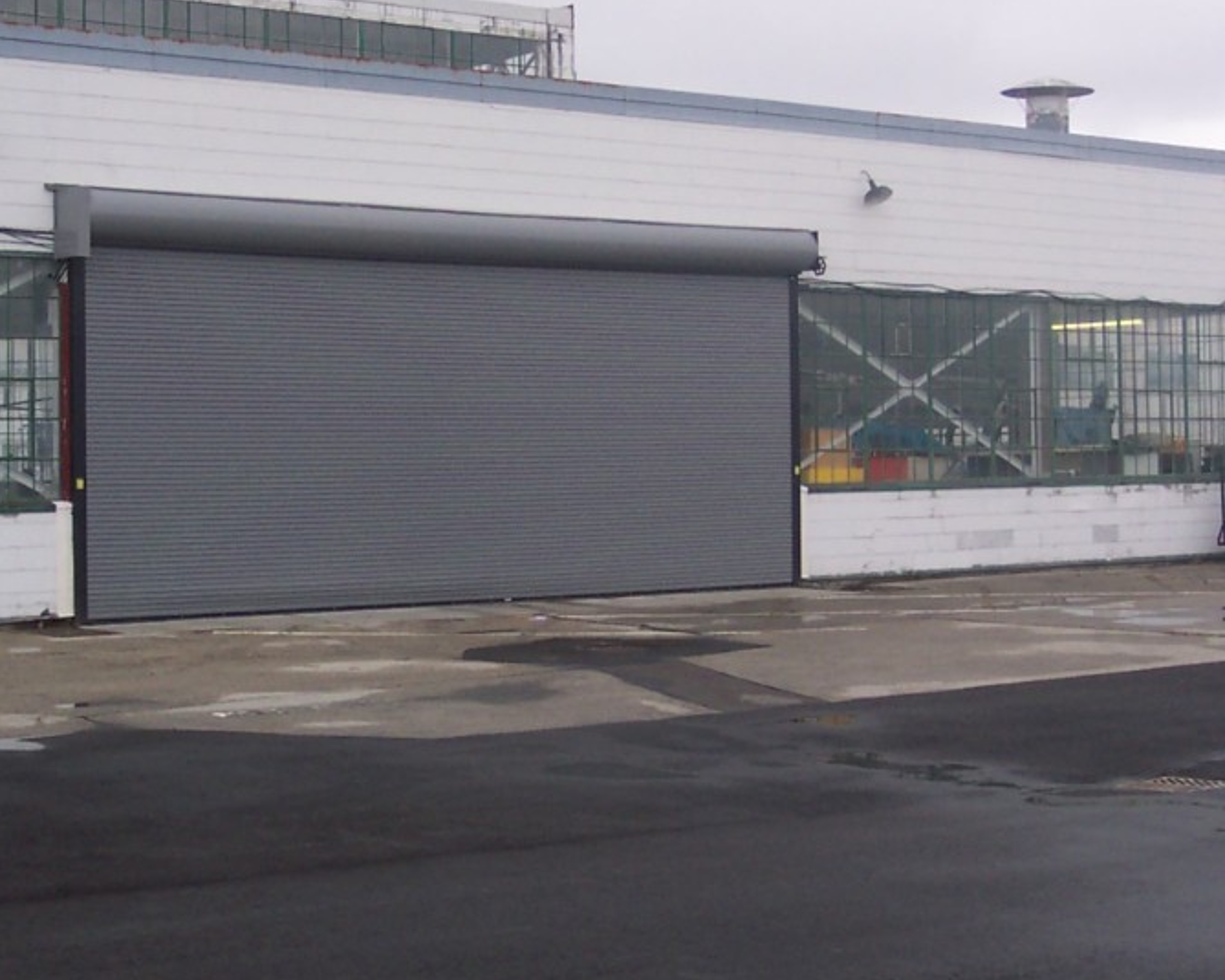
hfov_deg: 29.6
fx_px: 2320
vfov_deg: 23.8
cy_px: 401
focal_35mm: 64
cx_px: 597
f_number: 2.8
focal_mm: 8
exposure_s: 1/700
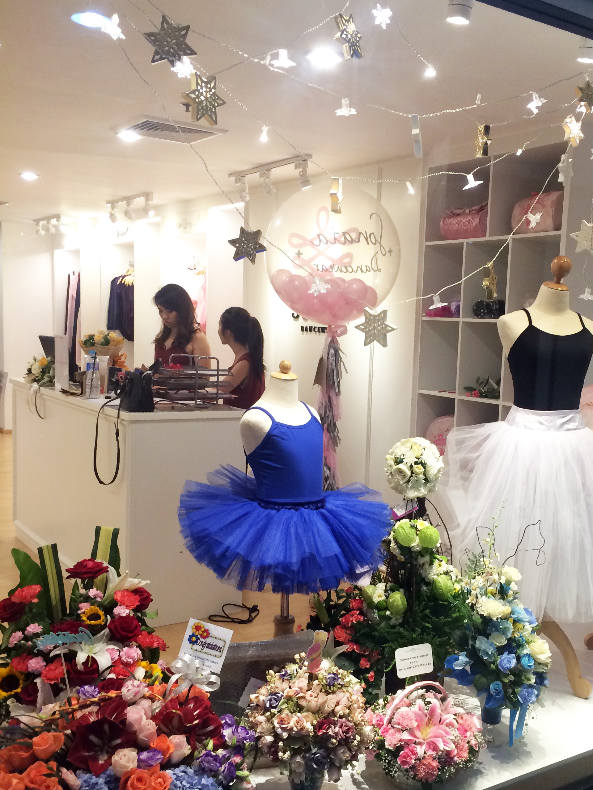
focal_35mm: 37
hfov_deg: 38.4
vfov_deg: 50.1
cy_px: 435
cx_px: 377
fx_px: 845
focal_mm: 4.15
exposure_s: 1/30
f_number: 2.2
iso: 100
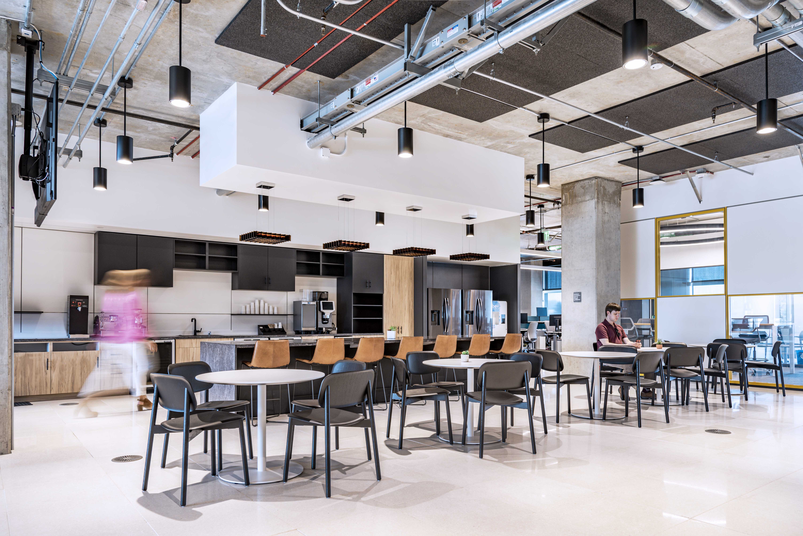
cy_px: 268
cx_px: 402
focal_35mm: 24
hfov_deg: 73.7
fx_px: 536
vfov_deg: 53.2
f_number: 6.3
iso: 125
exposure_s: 1/4
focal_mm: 24
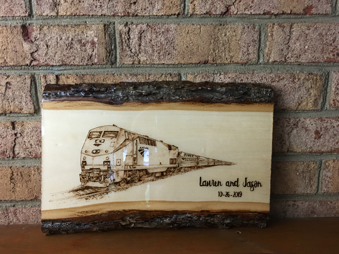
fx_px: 284
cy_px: 127
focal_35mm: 29
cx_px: 170
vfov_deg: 48.2
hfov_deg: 61.7
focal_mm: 4.15
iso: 200
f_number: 2.2
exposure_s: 1/24
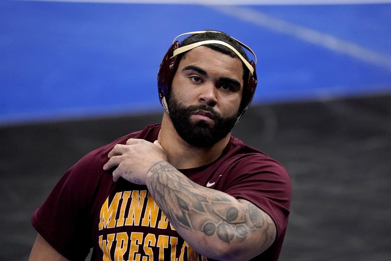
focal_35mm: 600
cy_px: 130
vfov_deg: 2.3
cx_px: 196
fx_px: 6517
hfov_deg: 3.4
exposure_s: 1/1600
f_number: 6.3
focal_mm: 600
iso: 8000
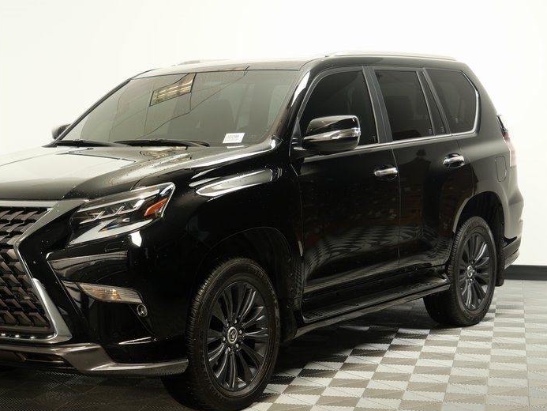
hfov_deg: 28.4
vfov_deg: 21.6
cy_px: 240
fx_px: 1075
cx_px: 185
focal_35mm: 68
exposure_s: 1/200
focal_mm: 23
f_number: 4.5
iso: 250
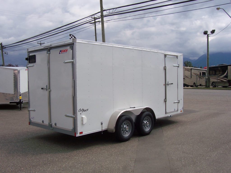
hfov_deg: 50.1
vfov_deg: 38.7
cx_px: 116
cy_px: 86
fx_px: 247
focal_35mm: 37
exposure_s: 1/750
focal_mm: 5.6
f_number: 5.6
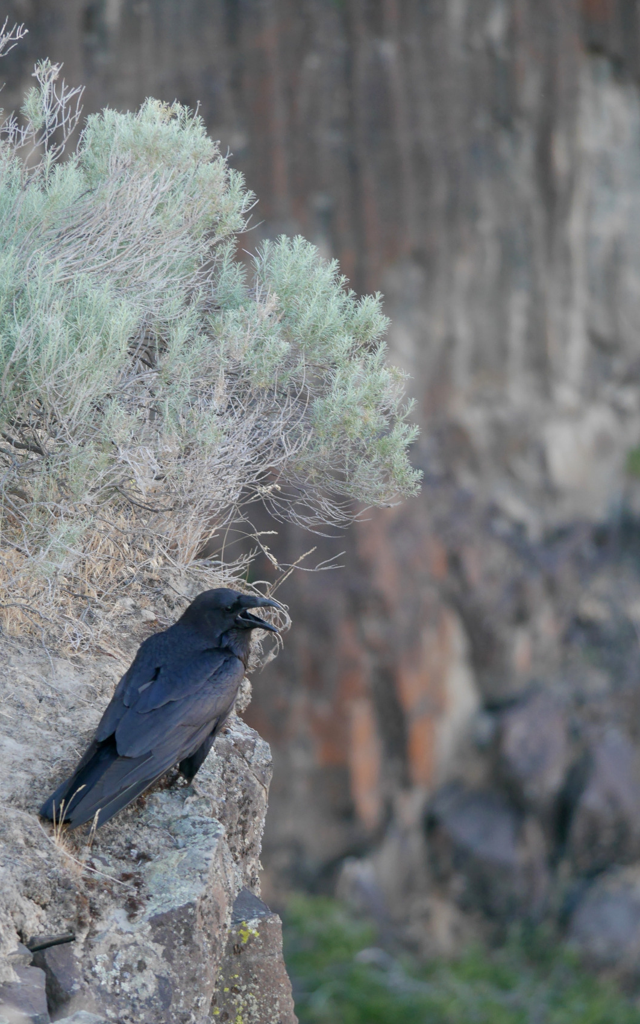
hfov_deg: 3.6
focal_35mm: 364
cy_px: 512
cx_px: 286
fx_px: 10157
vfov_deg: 5.8
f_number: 4.7
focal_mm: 171
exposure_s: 1/400
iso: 800
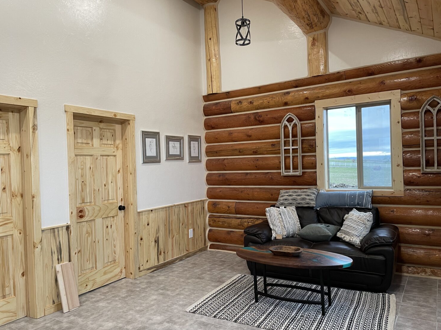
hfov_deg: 65.3
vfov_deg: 51.3
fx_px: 344
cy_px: 166
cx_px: 222
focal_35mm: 27
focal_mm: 4.2
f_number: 1.6
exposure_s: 1/60
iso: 125
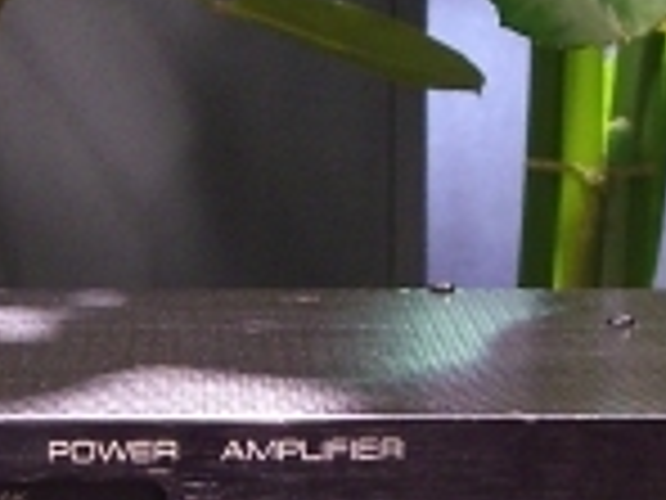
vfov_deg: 6.0
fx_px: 4752
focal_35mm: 247
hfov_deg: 8.0
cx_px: 207
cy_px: 505
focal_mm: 11.8
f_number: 3.6
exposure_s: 1/8
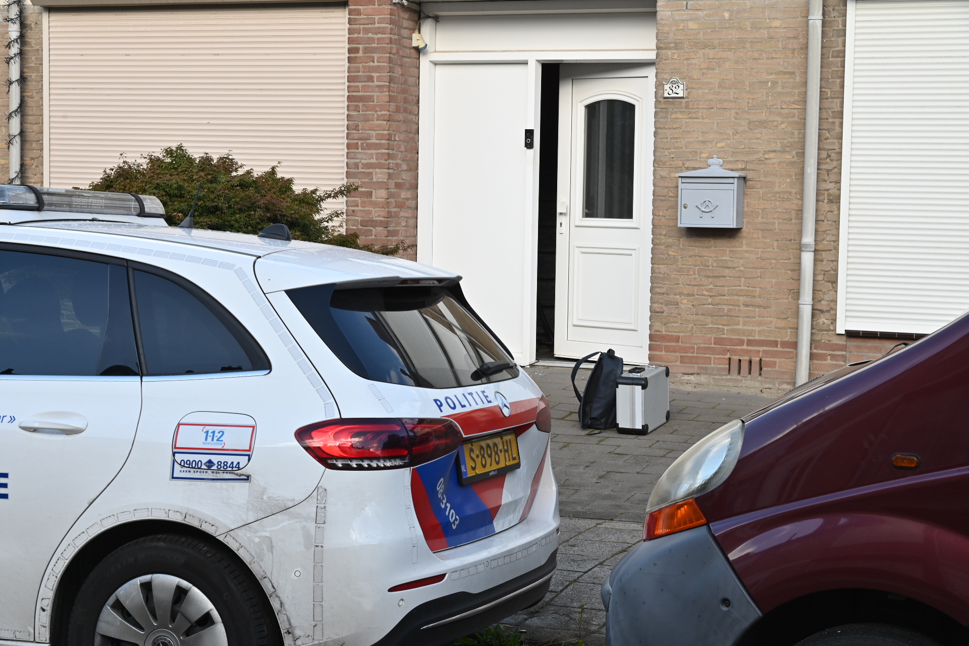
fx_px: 1776
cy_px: 323
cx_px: 484
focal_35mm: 66
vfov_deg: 20.6
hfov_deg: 30.5
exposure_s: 1/200
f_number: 10
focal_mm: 66
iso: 400
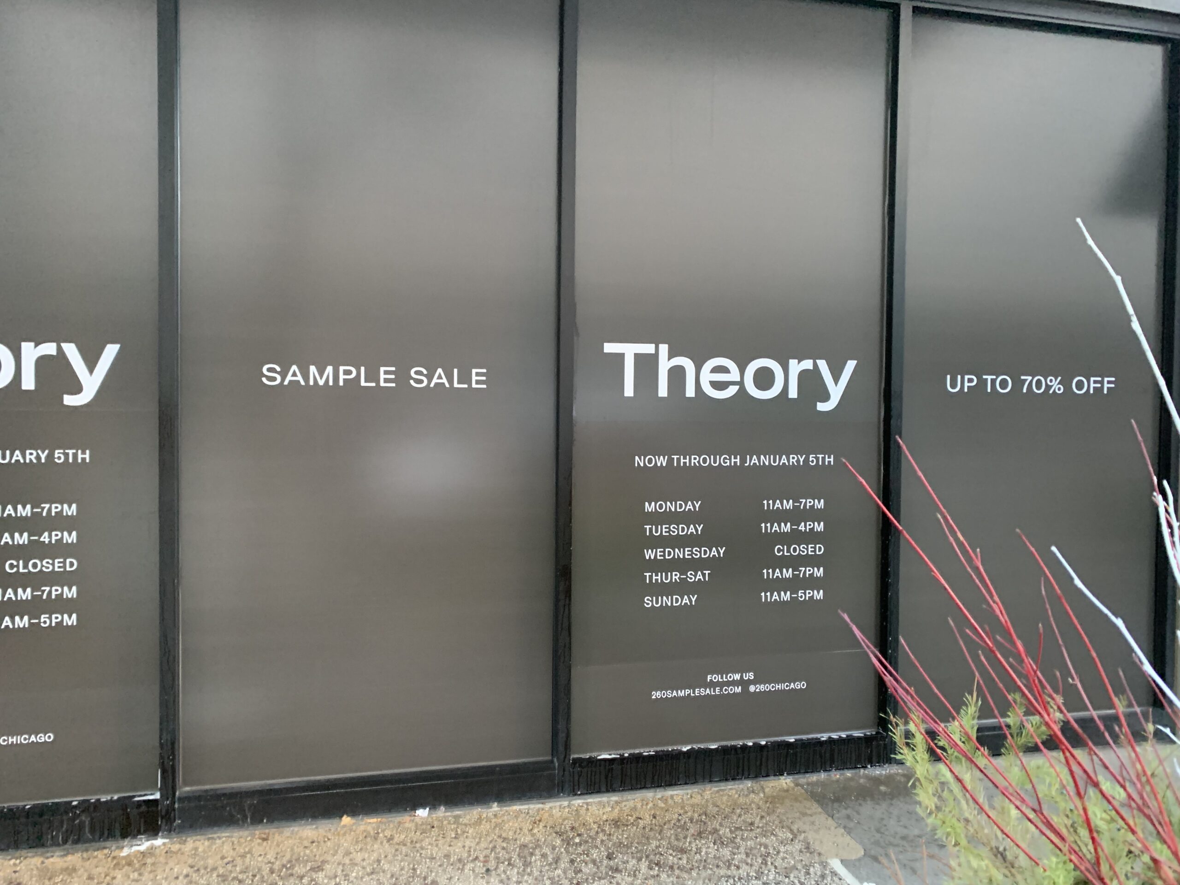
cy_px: 442
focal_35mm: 26
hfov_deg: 67.3
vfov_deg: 53.1
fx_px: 886
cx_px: 590
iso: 400
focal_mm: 4.25
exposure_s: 1/60
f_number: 1.8
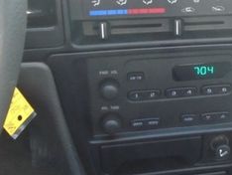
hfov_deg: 25.8
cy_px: 64
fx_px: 476
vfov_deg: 20.7
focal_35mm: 71
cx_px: 238
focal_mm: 4.6
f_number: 3.2
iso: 320
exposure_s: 1/30
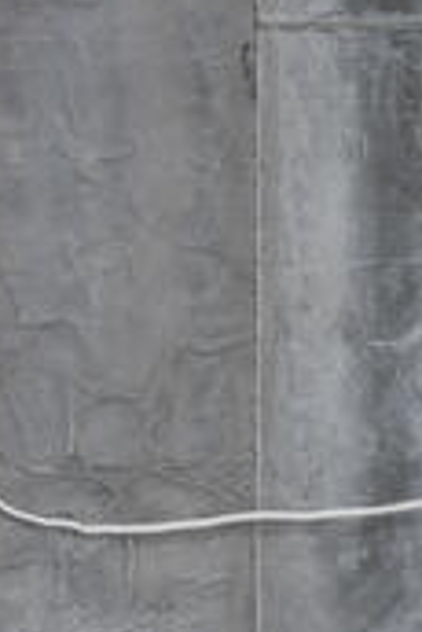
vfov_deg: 11.5
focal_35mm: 178
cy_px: 195
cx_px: 411
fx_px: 3123
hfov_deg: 7.7
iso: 100
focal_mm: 34
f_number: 11
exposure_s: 1/3
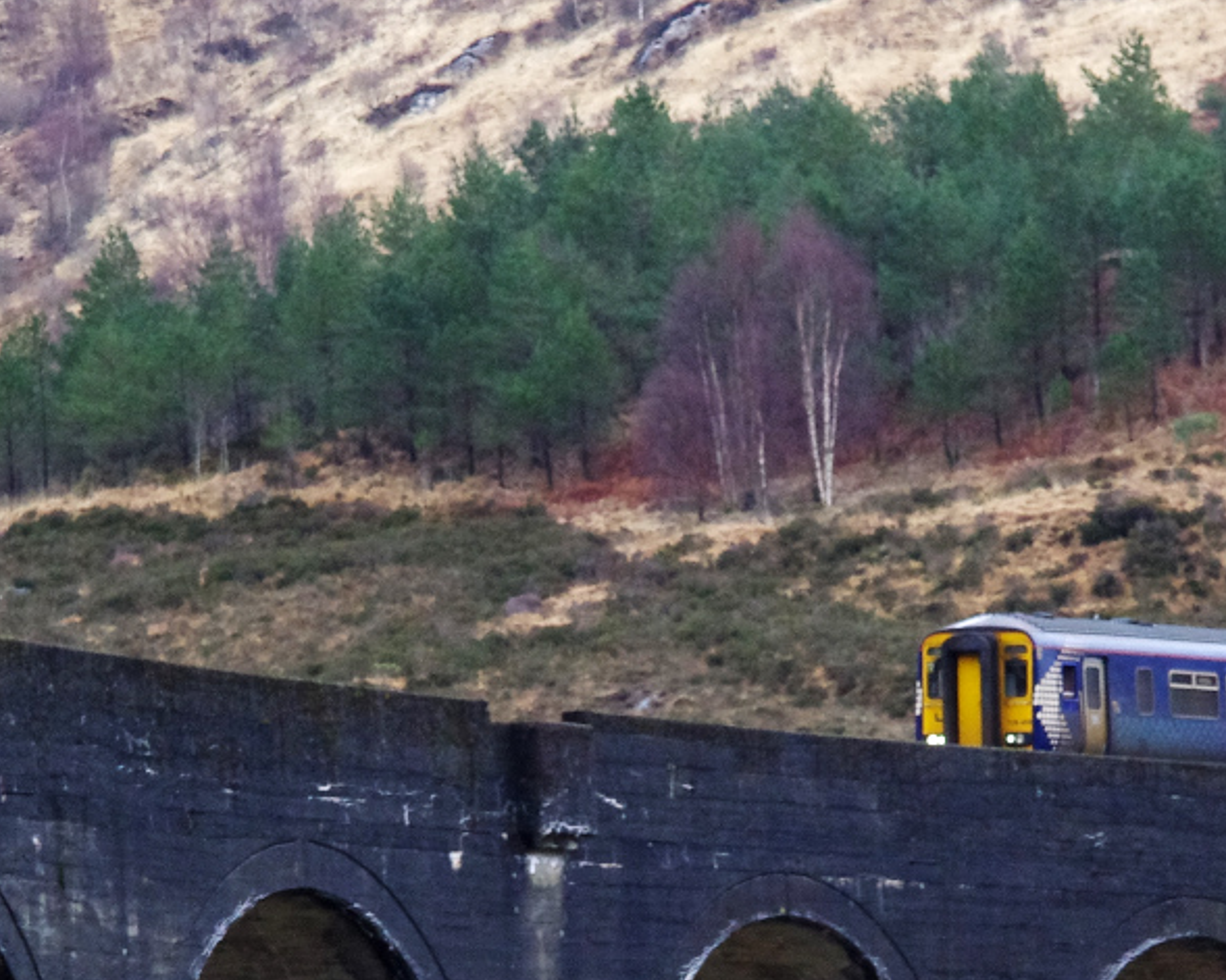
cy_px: 942
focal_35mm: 316
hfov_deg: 6.1
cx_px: 660
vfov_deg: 4.9
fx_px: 11464
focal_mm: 83
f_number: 11
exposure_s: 1/100
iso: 1600
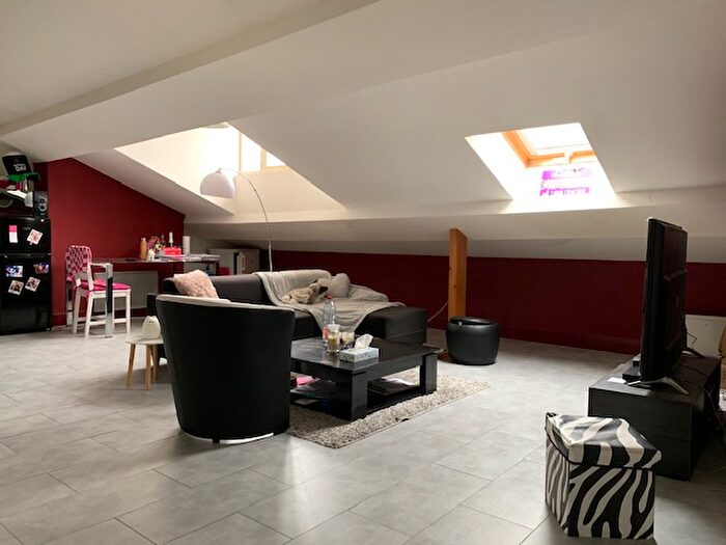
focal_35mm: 26
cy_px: 272
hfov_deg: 67.3
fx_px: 545
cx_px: 363
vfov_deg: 53.1
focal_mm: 4.25
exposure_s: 1/60
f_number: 1.8
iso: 200
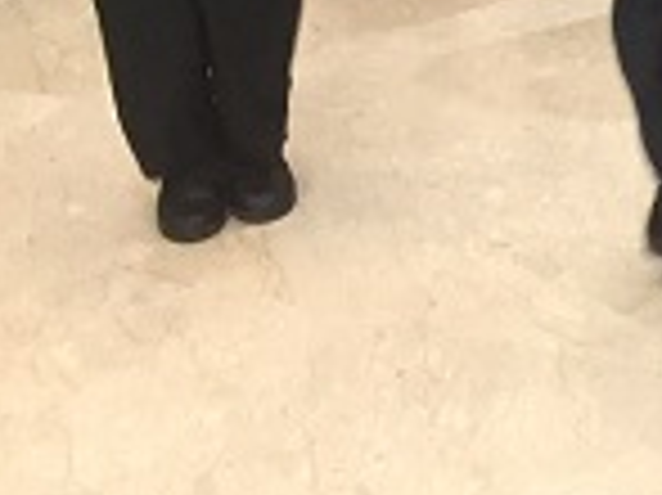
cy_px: -518
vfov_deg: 9.3
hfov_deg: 12.2
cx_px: 1216
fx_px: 2828
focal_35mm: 148
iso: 125
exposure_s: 1/17
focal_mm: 4.15
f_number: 2.2
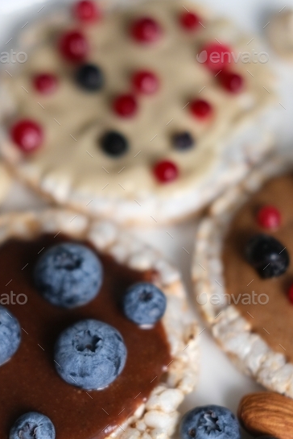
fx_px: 1049
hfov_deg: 15.9
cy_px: 293
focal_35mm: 86
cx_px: 109
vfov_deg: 23.5
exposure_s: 1/125
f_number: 2.2
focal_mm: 35
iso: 640
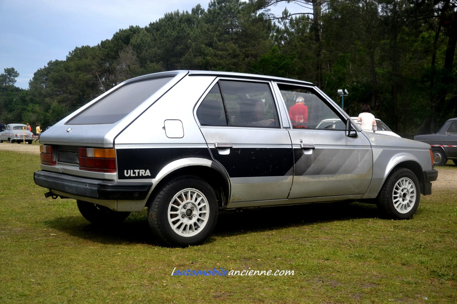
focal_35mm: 42
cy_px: 152
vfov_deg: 31.9
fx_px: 533
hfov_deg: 46.4
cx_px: 228
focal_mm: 28
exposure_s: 1/1600
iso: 400
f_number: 5.6
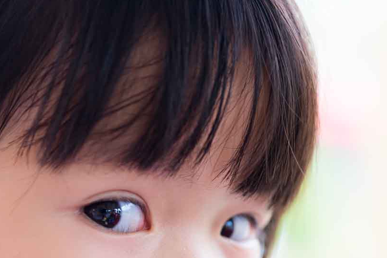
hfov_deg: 14.6
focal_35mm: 140
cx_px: 132
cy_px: 217
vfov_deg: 9.8
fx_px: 1505
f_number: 2.8
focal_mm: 70
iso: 100
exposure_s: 1/80
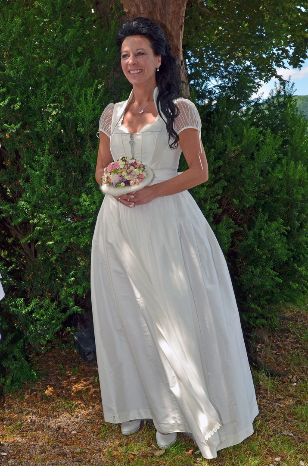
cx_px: 154
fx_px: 503
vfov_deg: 49.6
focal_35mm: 39
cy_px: 233
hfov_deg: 34.1
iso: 125
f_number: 10
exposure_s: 1/125
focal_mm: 26
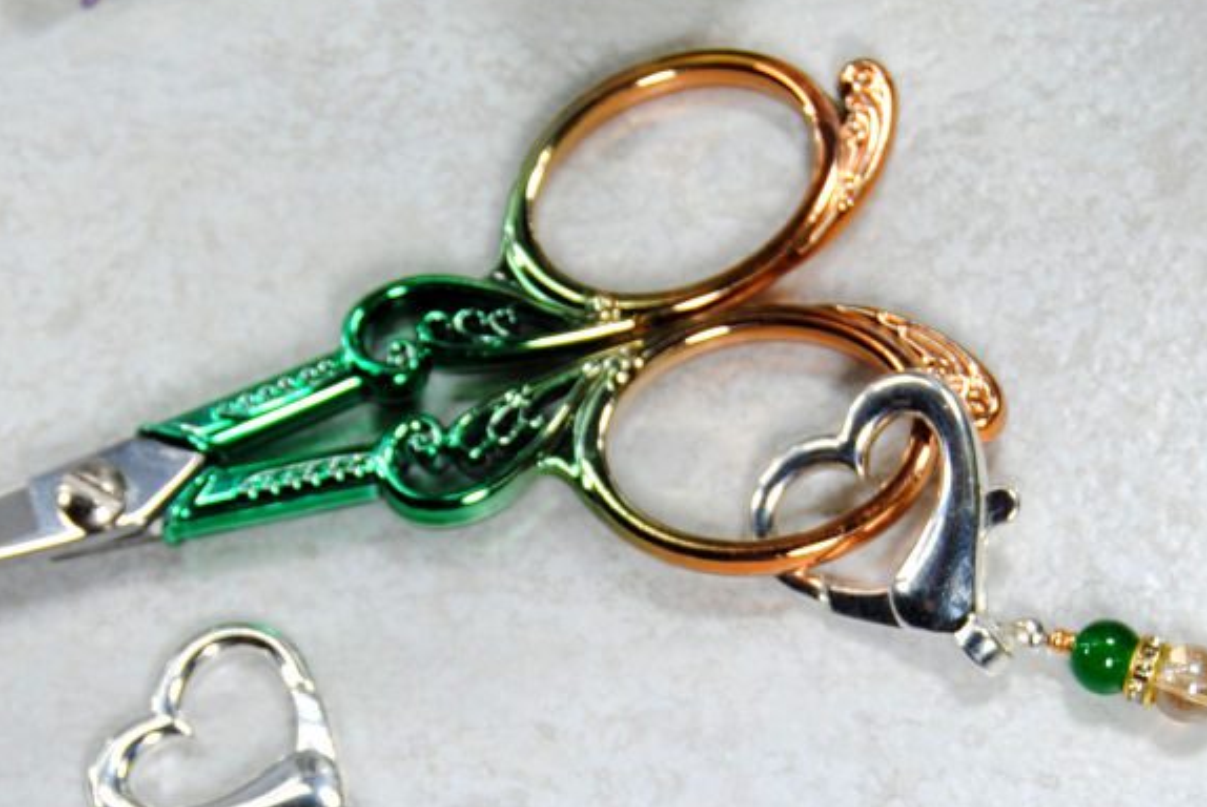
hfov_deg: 13.8
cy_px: 824
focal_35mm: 149
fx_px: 5001
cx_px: 715
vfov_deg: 9.2
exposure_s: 1/40
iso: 200
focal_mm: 38
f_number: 6.3
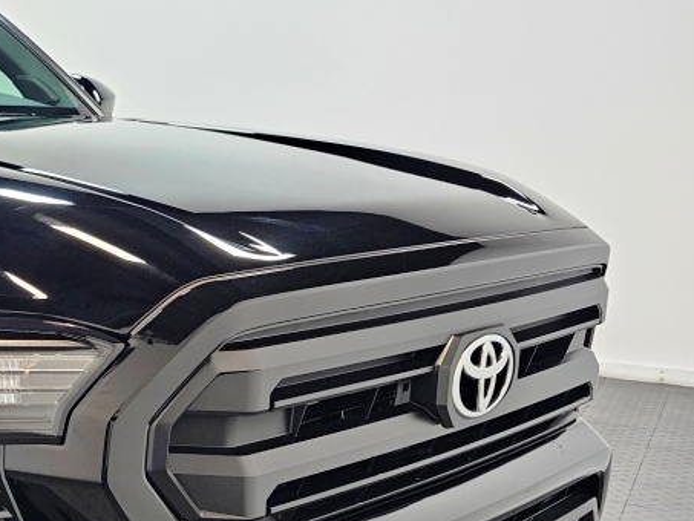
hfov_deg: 32.7
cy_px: 438
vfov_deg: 27.3
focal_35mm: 52
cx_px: -55
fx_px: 1043
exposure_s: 1/60
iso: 800
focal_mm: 6.3
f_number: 1.7
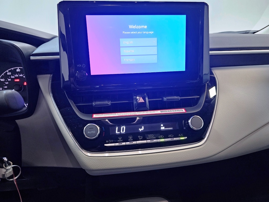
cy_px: 101
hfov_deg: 73.9
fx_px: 179
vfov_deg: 58.9
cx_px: 134
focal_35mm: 23
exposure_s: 1/60
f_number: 1.7
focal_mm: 6.3
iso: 500
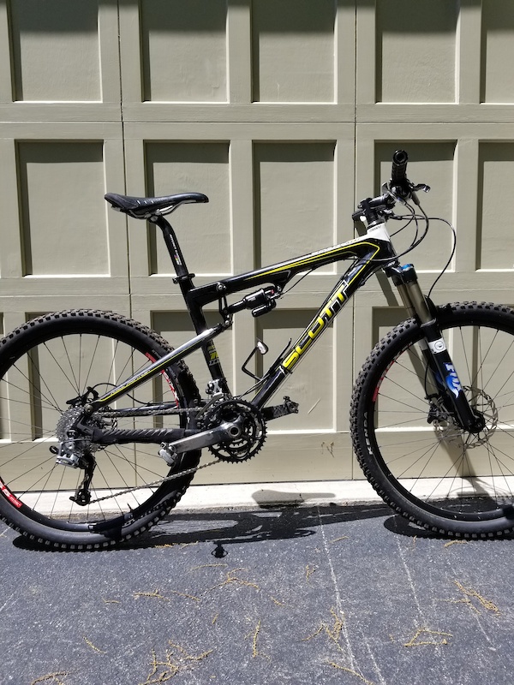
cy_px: 342
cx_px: 257
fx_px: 515
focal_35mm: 26
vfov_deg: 67.3
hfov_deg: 53.1
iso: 50
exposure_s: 1/1652
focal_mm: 4.25
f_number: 1.7
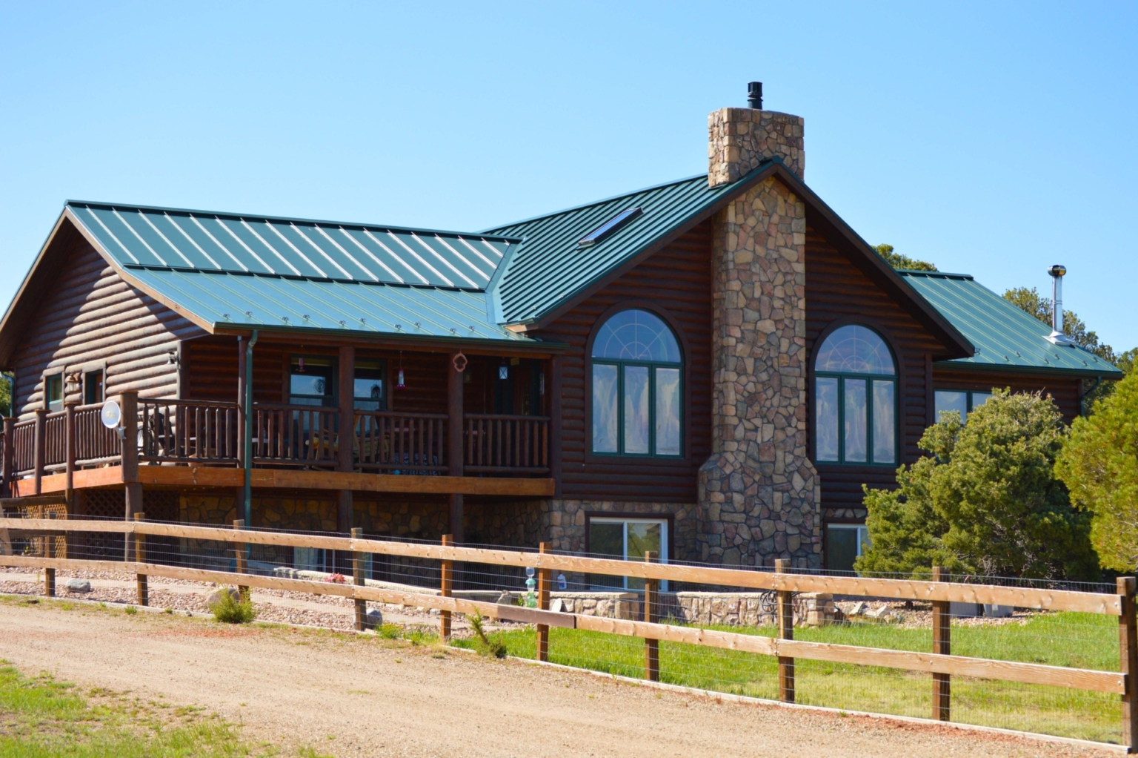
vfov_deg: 16.5
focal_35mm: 82
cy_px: 379
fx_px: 2606
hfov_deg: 24.6
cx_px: 569
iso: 400
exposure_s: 1/1000
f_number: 5
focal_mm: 55
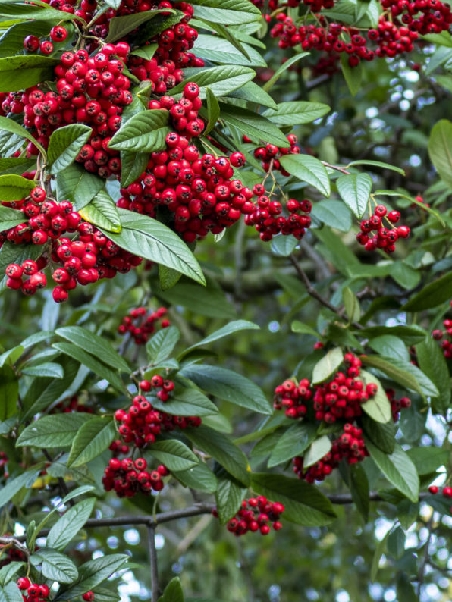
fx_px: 2018
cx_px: 206
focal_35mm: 116
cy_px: 202
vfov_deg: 16.9
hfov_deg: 12.8
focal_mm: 30
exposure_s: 1/25
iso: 200
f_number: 3.5
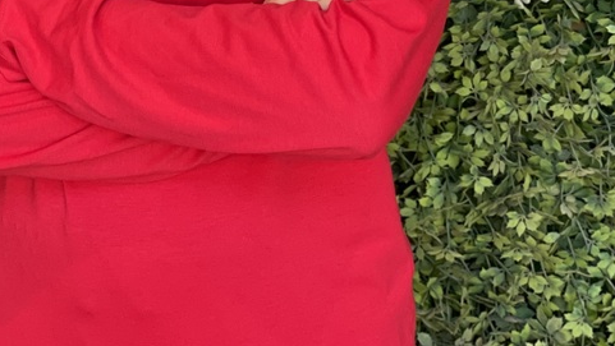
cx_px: 162
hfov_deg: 14.7
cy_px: -244
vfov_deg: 8.1
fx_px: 2382
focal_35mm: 146
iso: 160
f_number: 2.2
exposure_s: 1/121
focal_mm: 7.5
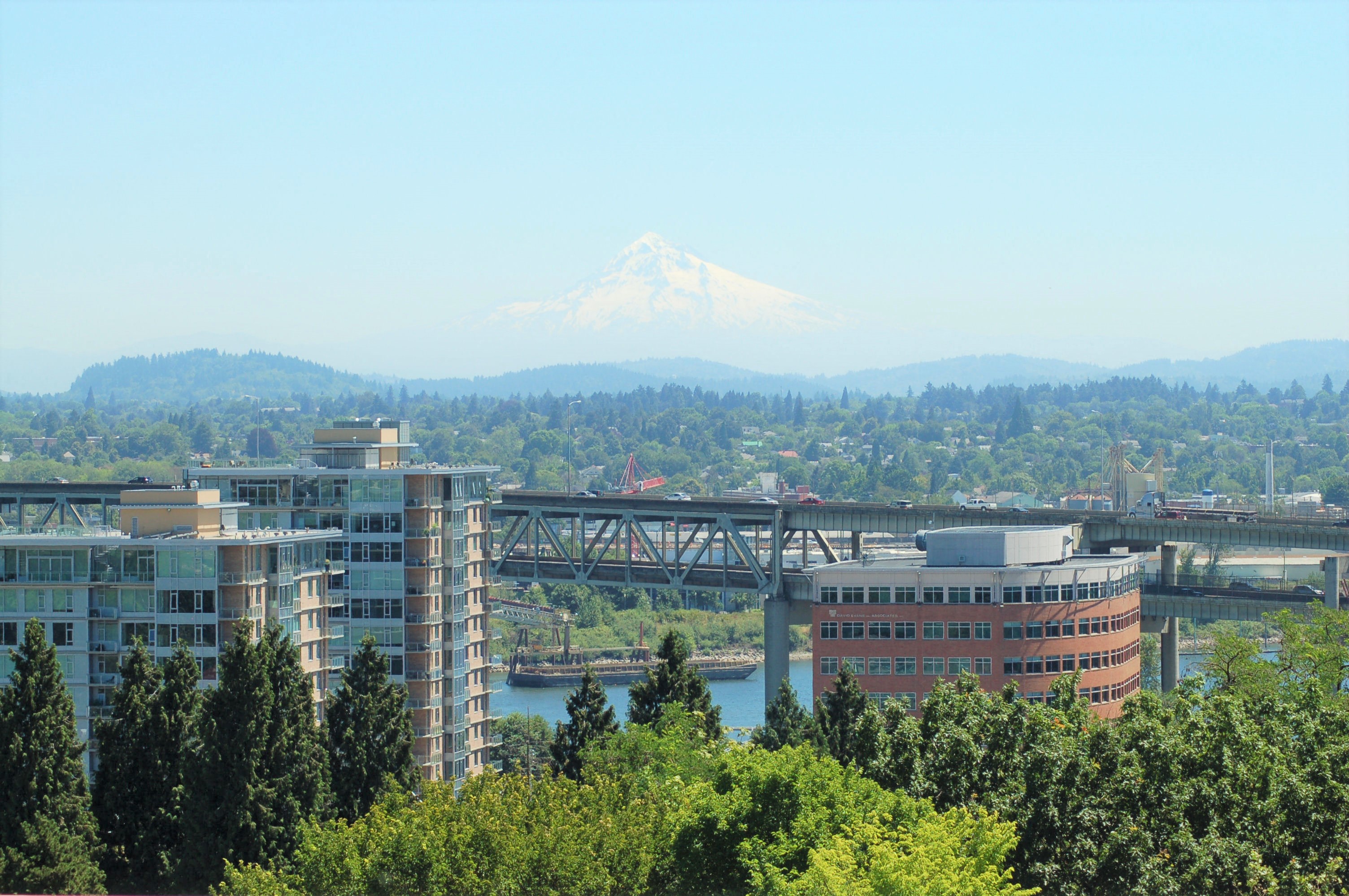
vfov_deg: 10.7
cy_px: 448
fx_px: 4773
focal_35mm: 128
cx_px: 674
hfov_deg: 16.1
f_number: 6.3
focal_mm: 85
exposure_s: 1/640
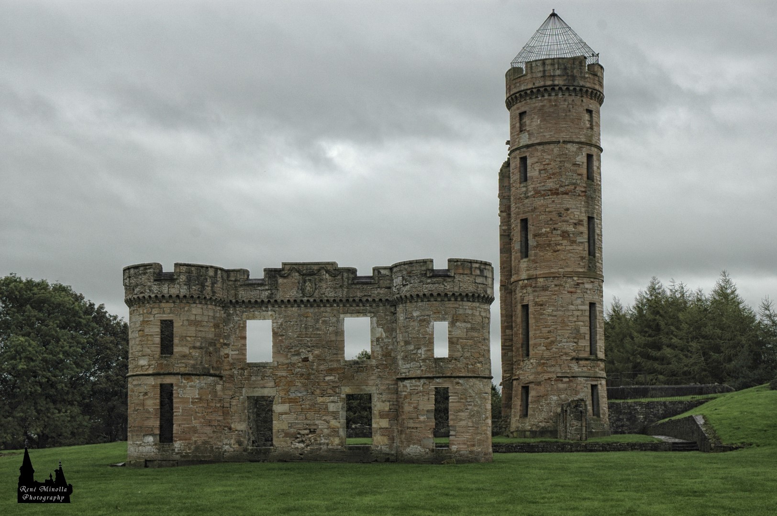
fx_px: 1229
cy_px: 258
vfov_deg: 23.7
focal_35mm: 57
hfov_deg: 35.1
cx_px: 388
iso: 200
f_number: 7.1
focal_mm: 38
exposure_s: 1/200
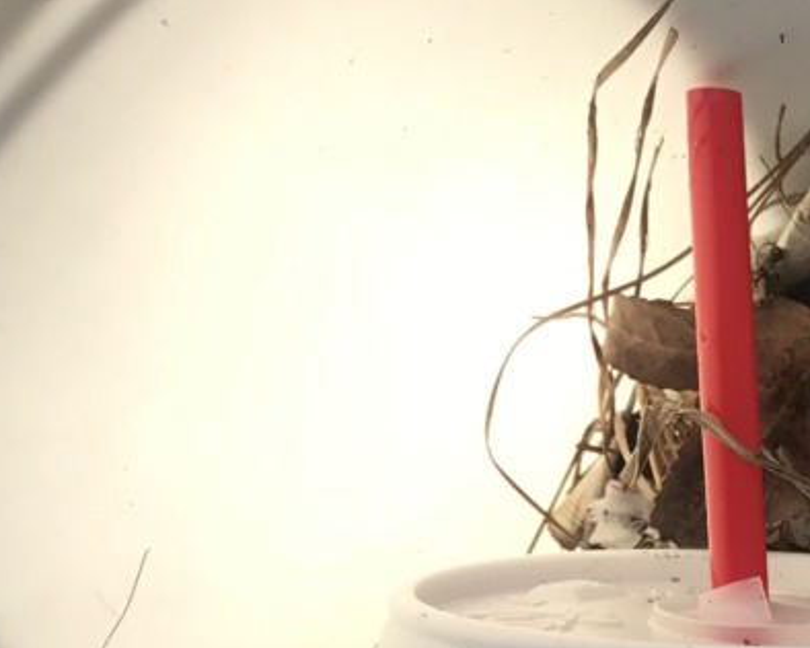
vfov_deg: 13.9
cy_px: 986
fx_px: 2493
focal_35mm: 104
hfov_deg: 16.5
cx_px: 1268
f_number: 1.8
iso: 20
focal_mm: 3.99
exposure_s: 1/567
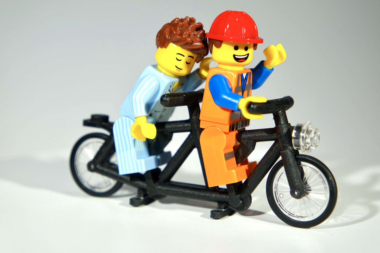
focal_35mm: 81
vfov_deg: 16.9
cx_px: 198
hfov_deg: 25.1
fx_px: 855
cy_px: 120
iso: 200
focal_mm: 50
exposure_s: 1/100
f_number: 5.6
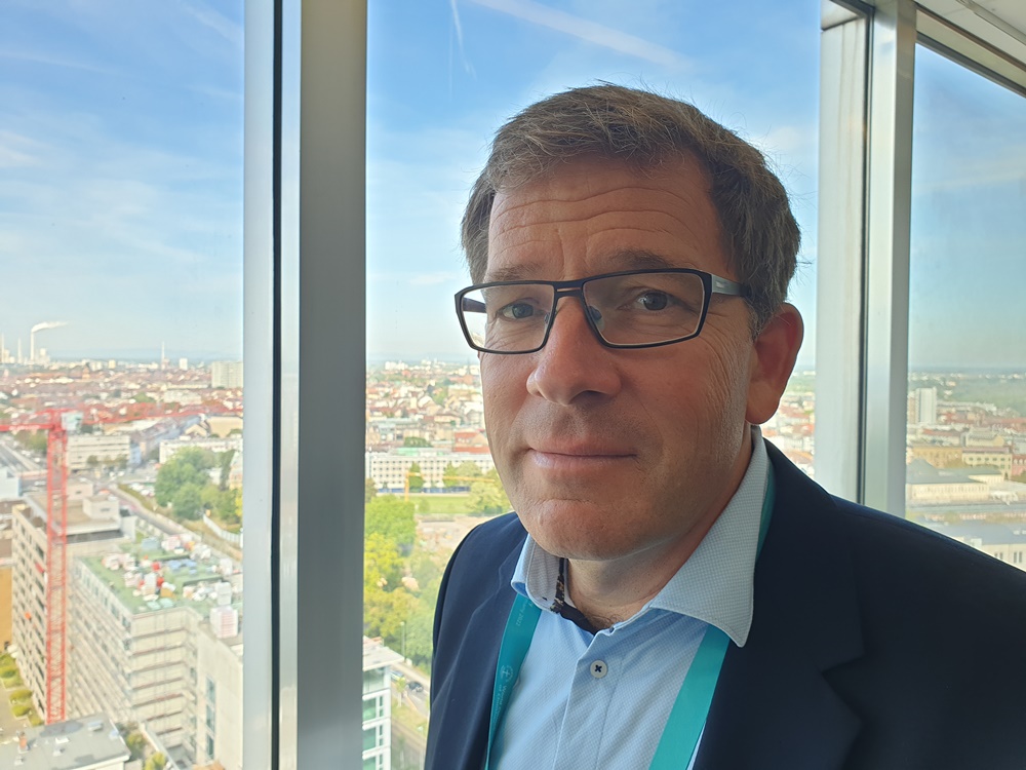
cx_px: 513
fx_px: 771
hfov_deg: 67.3
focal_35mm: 26
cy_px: 385
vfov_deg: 53.1
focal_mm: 4.3
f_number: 2.4
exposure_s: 1/116
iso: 50
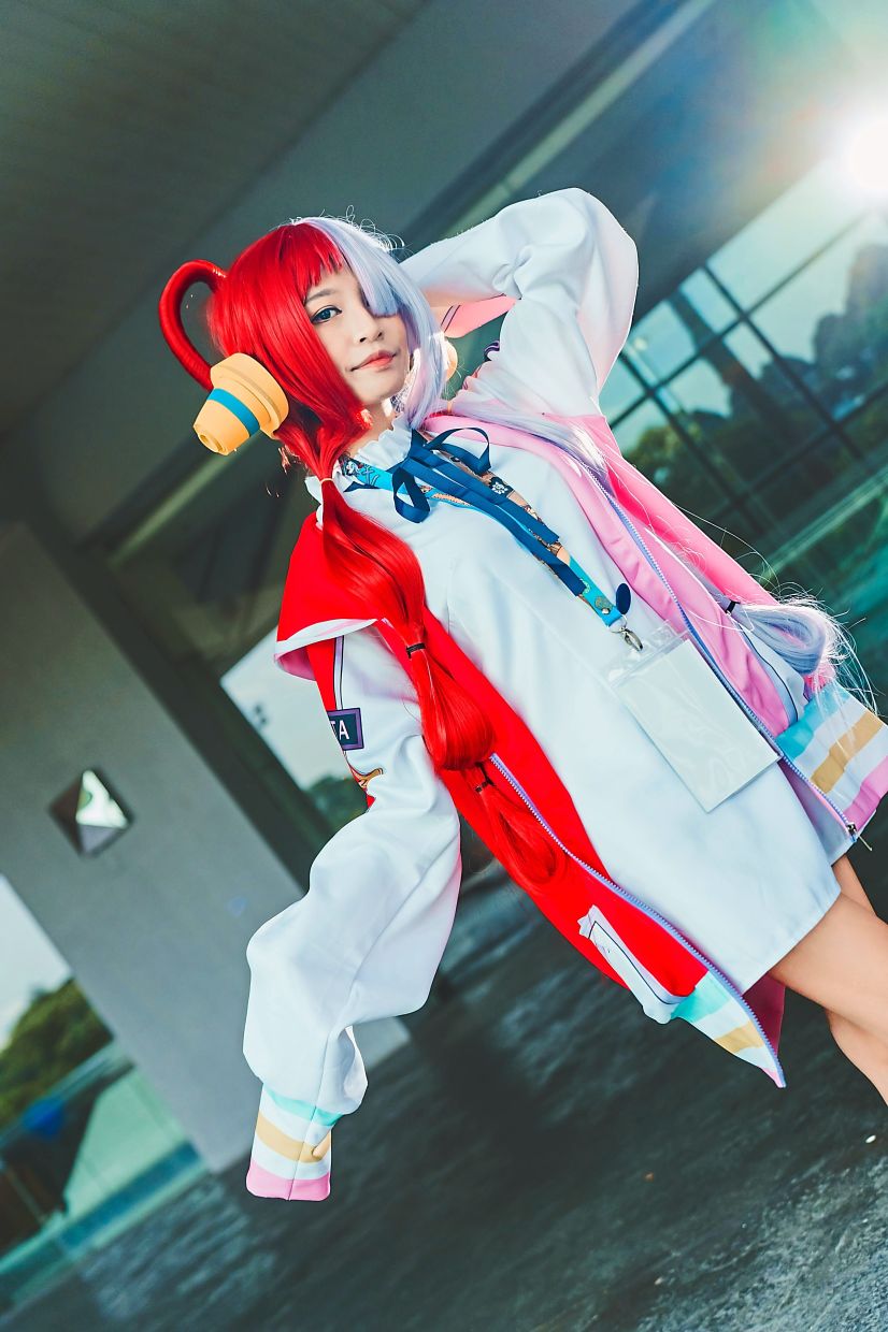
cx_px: 444
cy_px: 666
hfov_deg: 33.4
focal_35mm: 40
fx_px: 1481
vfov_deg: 48.5
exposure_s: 1/2000
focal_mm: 40
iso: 1250
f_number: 2.8
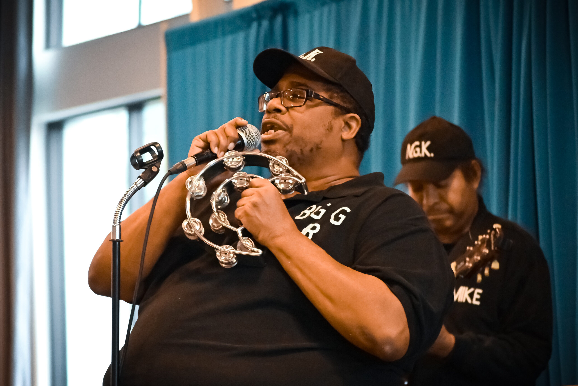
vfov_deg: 7.6
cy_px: 193
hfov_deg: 11.4
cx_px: 289
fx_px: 2890
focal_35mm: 180
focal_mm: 120
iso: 9000
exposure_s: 1/125
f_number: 4.8
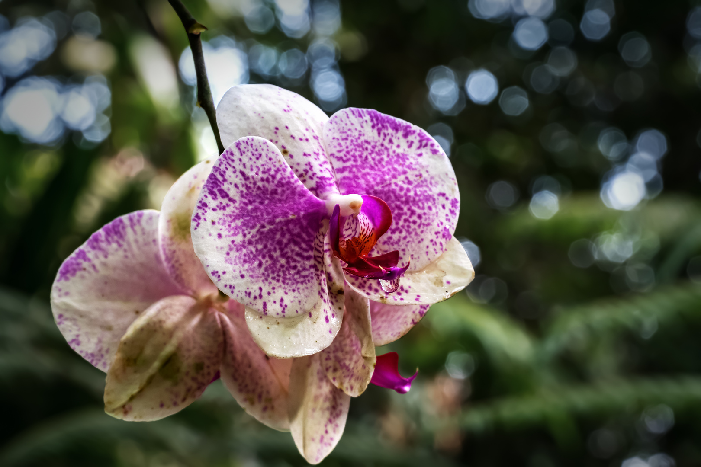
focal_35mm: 138
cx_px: 350
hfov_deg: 14.9
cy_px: 234
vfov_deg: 9.9
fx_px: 2687
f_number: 11
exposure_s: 1/40
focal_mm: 92
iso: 1250
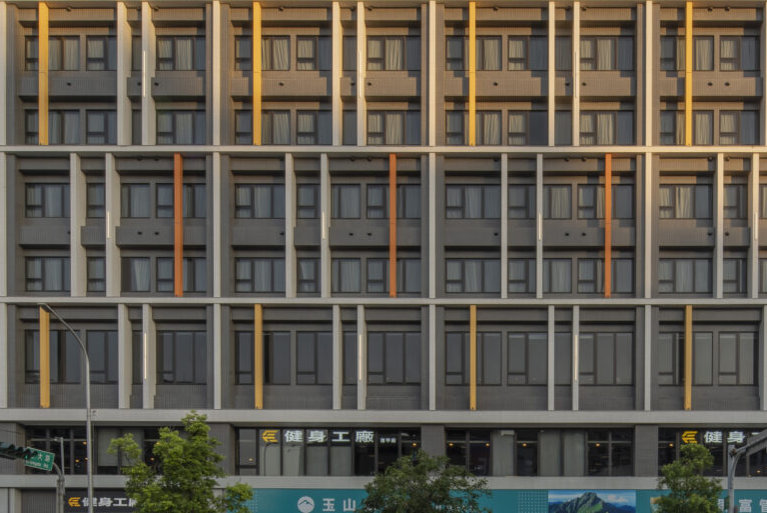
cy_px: 98
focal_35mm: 34
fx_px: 725
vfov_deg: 37.4
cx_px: 506
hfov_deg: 54.7
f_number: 22
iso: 50
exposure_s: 1/4
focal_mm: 17
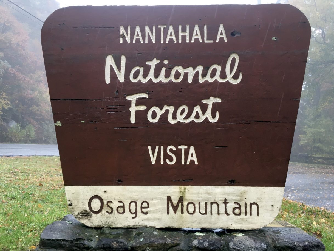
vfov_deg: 48.2
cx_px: 167
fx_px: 280
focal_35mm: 29
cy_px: 126
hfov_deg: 61.6
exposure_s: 1/30
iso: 25
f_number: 2.2
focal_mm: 4.15
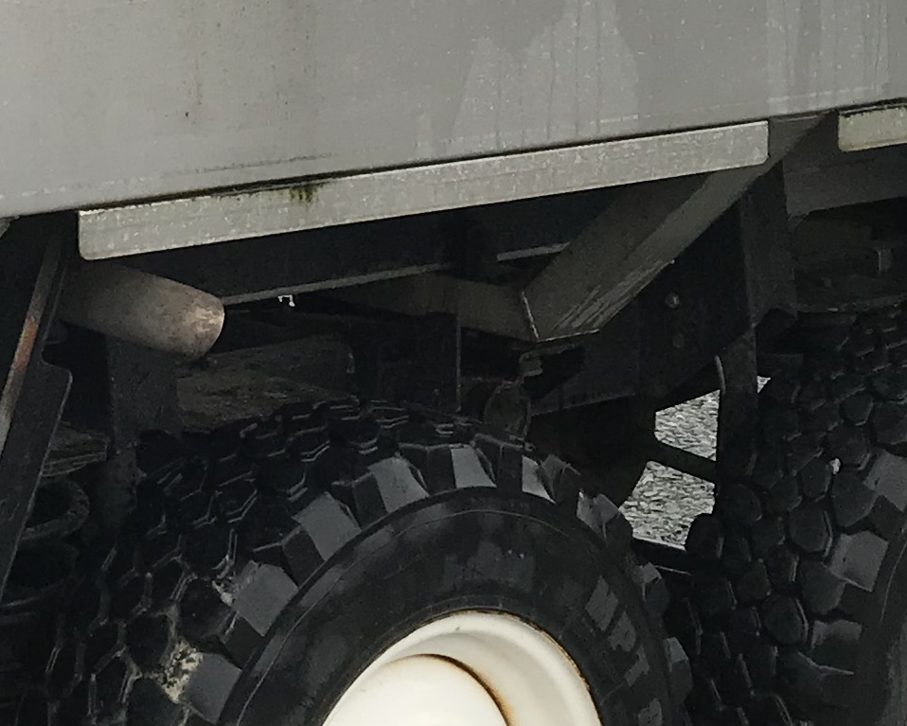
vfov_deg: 13.1
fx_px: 3088
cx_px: -152
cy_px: -131
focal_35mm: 115
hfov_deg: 16.1
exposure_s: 1/151
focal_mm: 3.99
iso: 20
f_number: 1.8
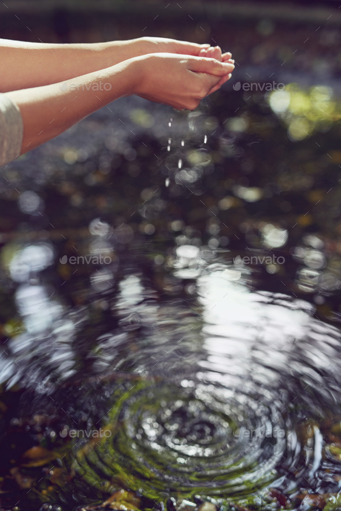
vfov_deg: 39.6
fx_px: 710
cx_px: 170
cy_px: 256
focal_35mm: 50
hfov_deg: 27.0
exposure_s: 1/200
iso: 200
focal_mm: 50
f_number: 2
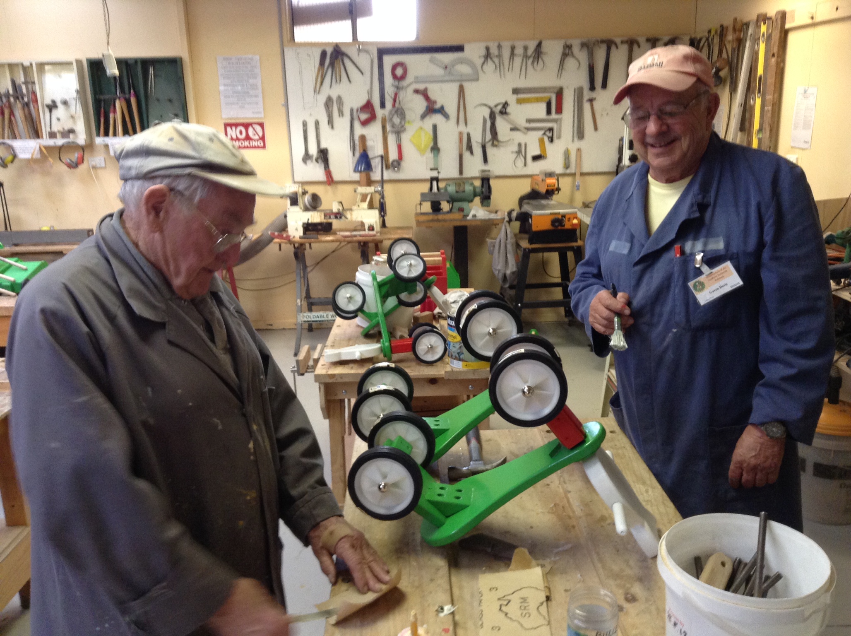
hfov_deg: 55.4
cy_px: 318
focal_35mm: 33
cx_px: 426
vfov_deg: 42.8
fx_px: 810
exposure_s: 1/24
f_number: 2.4
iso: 100
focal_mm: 3.3
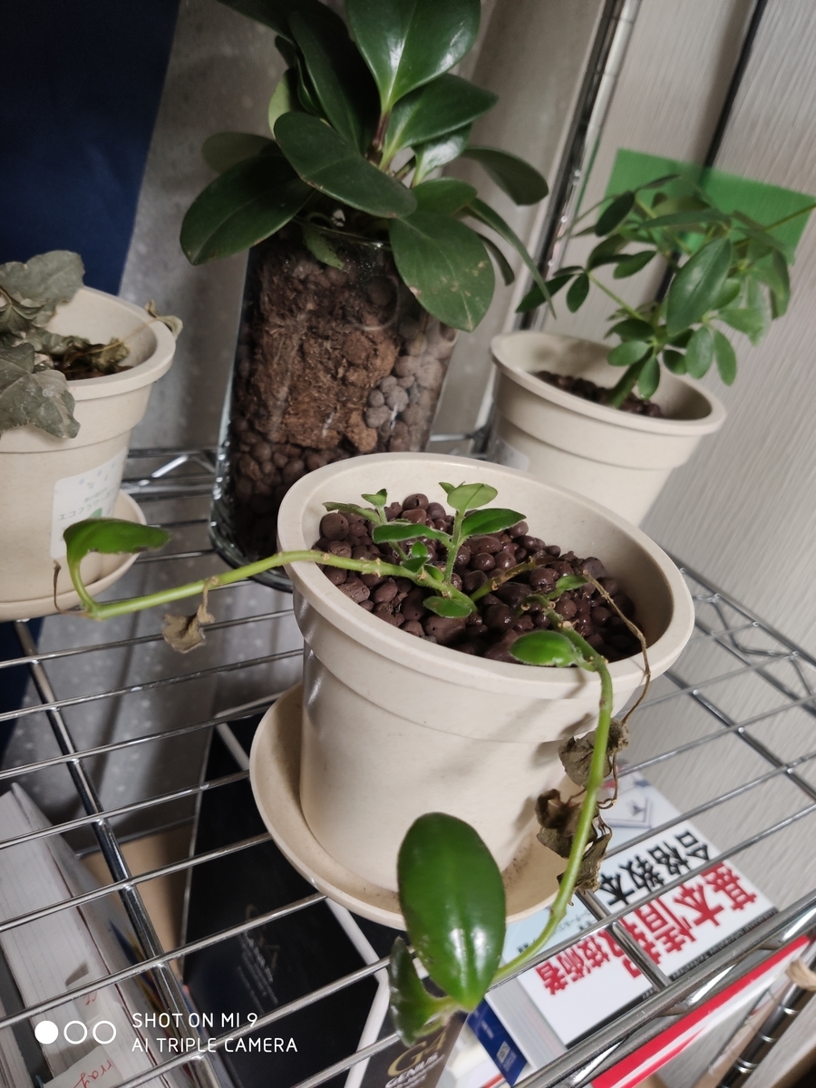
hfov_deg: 51.4
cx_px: 408
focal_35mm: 27
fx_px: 849
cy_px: 544
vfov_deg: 65.3
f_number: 1.75
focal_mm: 4.75
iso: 1123
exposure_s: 1/50
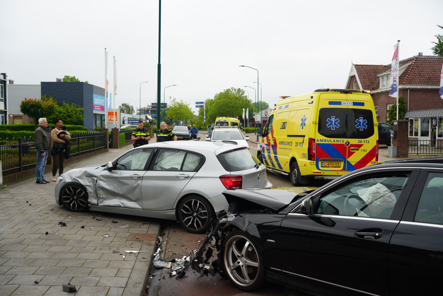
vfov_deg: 37.9
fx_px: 431
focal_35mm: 35
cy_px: 148
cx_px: 222
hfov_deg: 54.4
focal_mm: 35
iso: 100
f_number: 5
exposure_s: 1/200
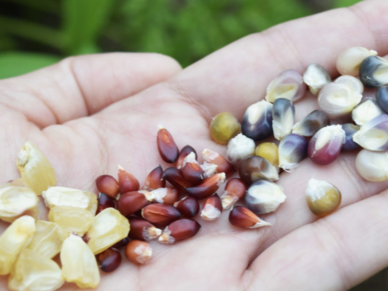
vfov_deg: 16.1
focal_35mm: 92
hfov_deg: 21.3
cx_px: 169
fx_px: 1031
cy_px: 169
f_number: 6.3
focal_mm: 40
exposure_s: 1/50
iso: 400
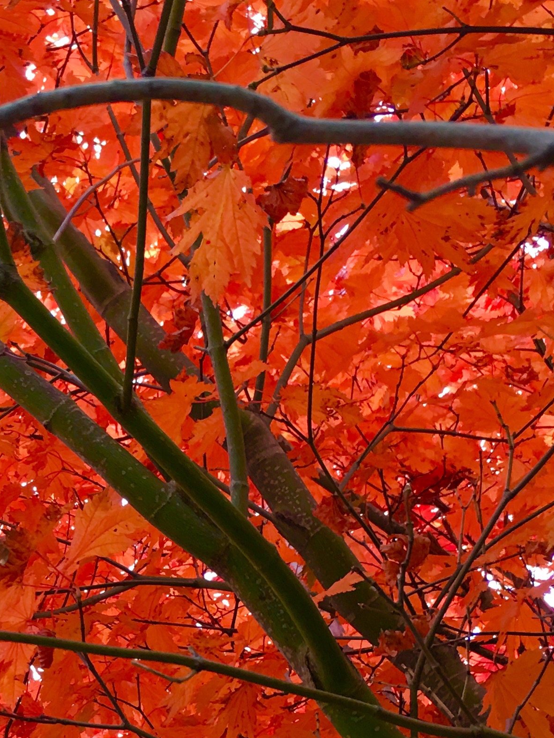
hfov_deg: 19.4
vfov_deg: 25.6
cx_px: 23
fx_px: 1579
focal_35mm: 74
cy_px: 643
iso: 32
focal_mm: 4.15
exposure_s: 1/33
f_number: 2.2
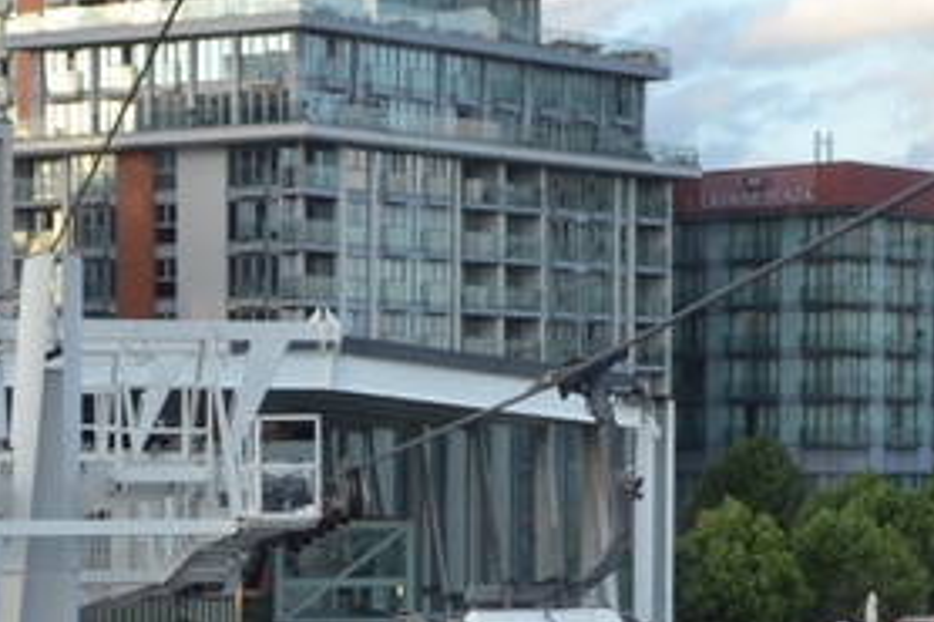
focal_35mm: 112
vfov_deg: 12.1
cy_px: 609
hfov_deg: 18.2
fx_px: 2904
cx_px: 299
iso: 200
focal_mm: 18
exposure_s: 1/125
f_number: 5.6
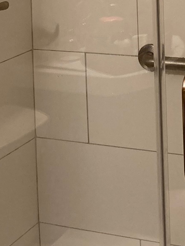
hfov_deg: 14.8
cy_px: -29
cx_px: 184
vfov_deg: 19.2
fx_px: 698
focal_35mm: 98
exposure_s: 1/60
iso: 160
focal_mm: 3.99
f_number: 1.8
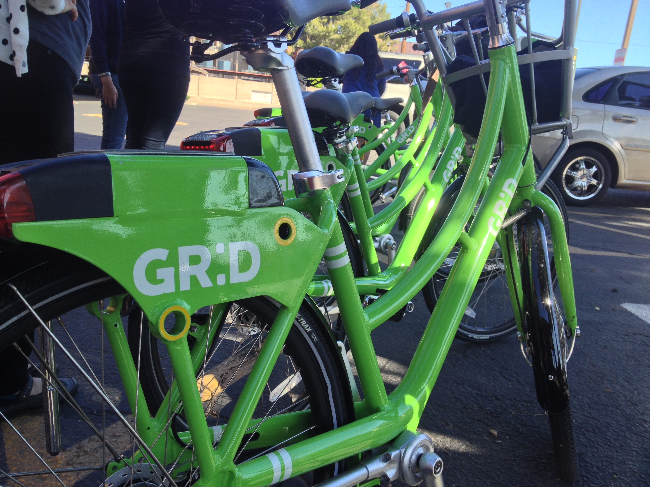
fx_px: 657
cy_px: 244
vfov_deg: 40.7
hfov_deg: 52.6
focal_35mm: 35
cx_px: 325
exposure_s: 1/368
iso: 50
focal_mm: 4.28
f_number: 2.4
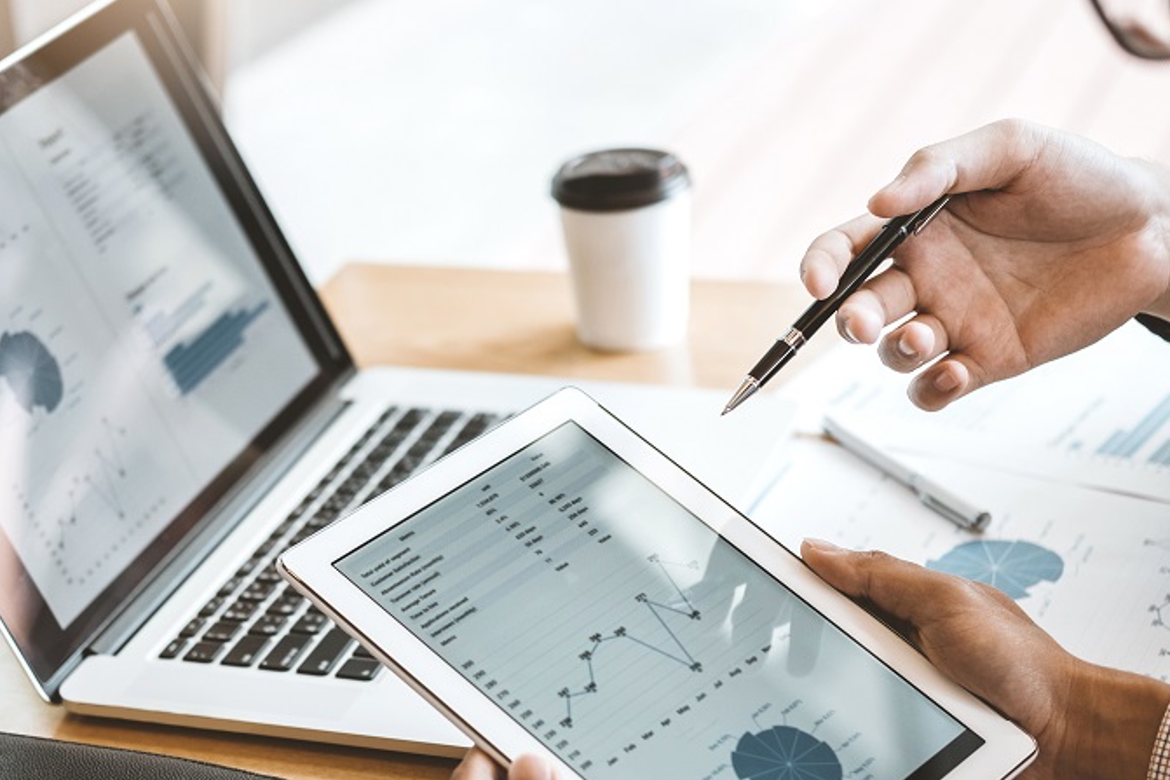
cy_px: 483
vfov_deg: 17.2
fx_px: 2567
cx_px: 549
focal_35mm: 79
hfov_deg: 25.7
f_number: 2
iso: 200
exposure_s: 1/180
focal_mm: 35
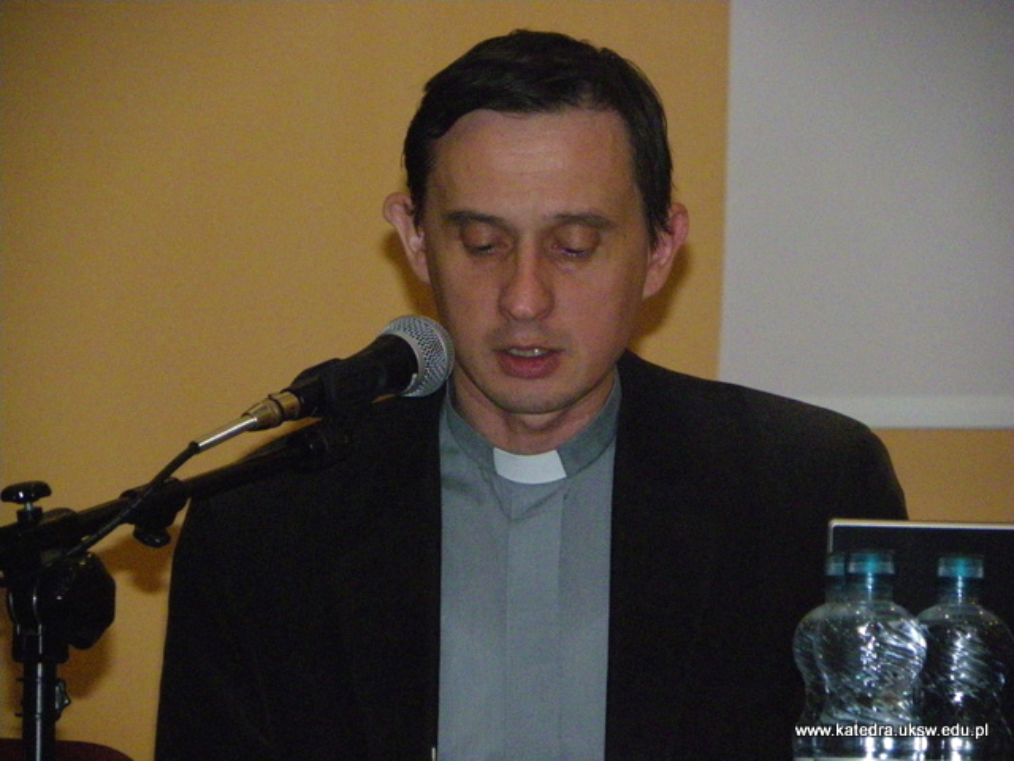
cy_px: 380
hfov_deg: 5.3
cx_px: 507
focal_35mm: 374
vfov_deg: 4.0
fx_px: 10956
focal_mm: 66.2
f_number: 5
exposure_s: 1/125
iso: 800
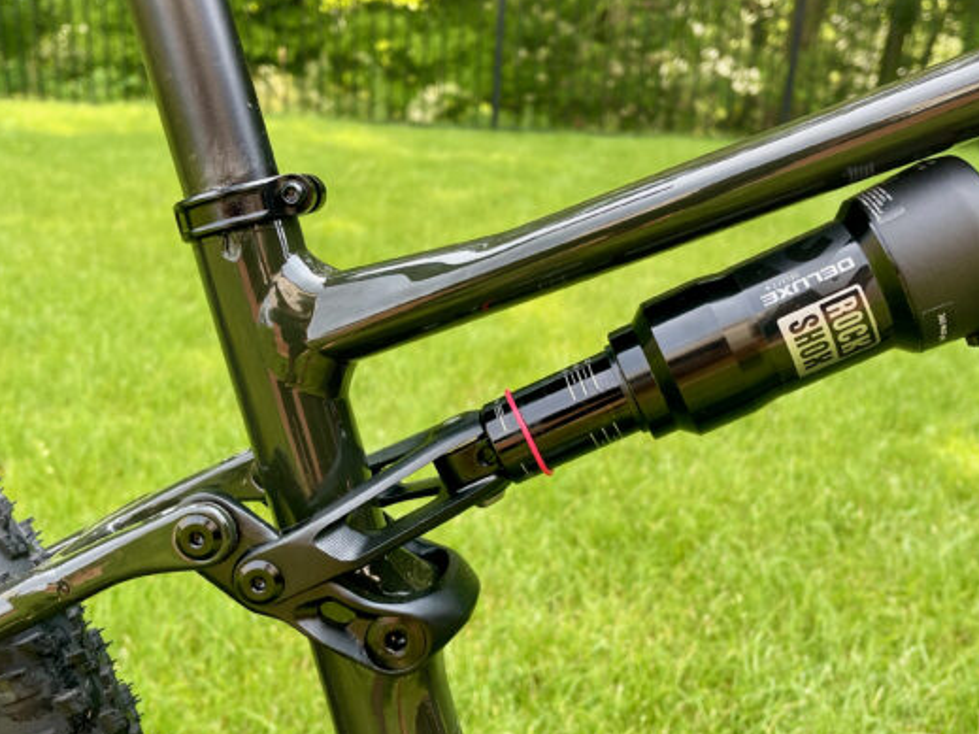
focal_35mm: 37
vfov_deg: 38.6
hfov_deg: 50.1
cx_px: 504
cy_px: 383
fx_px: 1046
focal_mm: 5.1
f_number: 1.6
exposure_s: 1/294
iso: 32
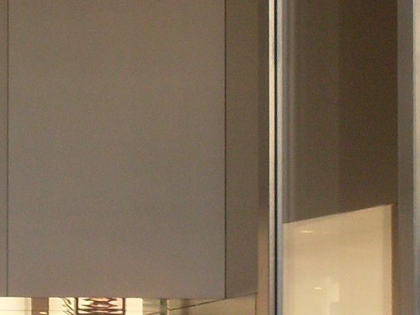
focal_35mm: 342
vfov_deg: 4.3
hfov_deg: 5.8
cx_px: 150
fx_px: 4148
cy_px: 231
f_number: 4.2
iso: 100
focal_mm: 11.7
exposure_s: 1/90
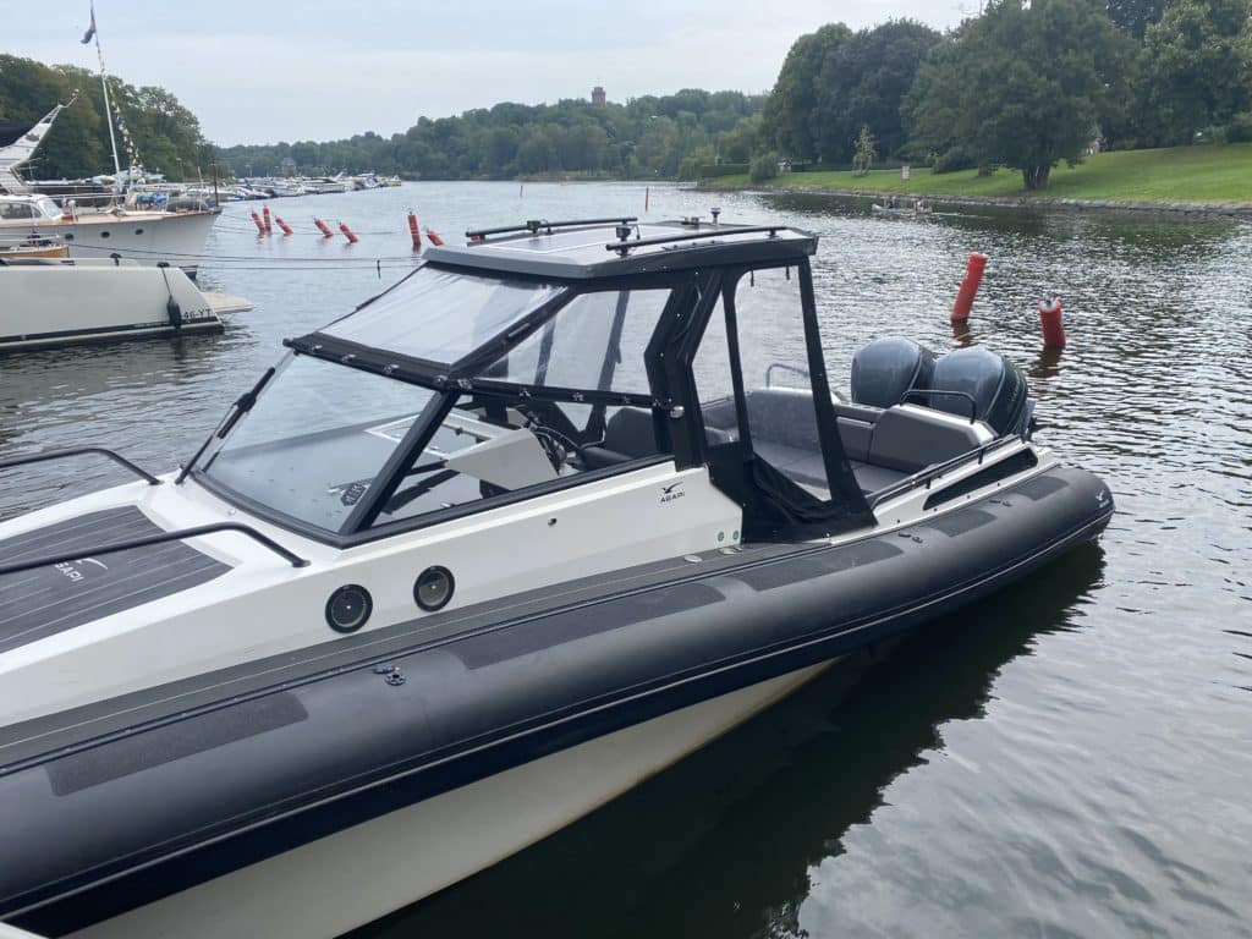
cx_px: 626
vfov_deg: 53.1
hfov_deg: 67.3
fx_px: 940
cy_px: 470
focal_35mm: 26
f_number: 1.8
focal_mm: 4.25
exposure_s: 1/827
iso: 32
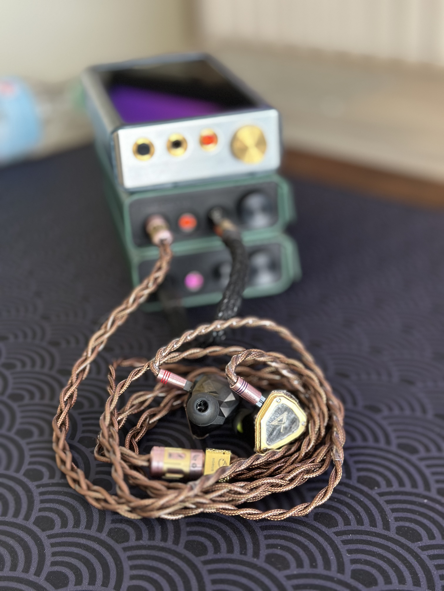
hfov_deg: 30.3
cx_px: 222
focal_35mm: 48
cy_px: 296
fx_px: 821
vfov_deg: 39.7
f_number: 1.78
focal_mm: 6.86
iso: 400
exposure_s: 1/40
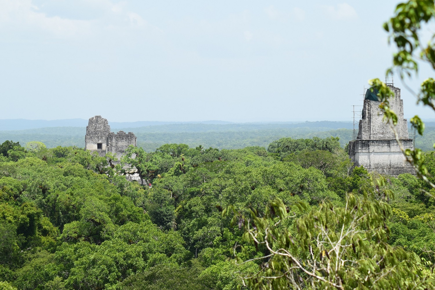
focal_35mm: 138
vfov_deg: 9.9
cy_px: 145
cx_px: 218
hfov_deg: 14.9
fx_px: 1667
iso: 400
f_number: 11
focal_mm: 92
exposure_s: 1/500
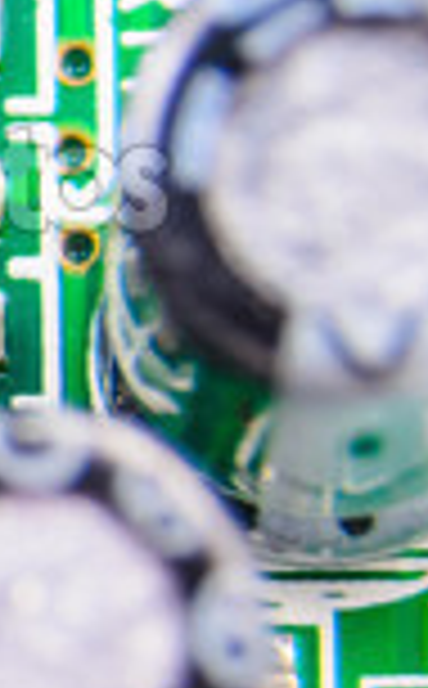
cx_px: -1858
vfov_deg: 2.9
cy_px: 187
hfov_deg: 1.8
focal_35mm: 716
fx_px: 13426
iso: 100
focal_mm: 70
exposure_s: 1/160
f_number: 8
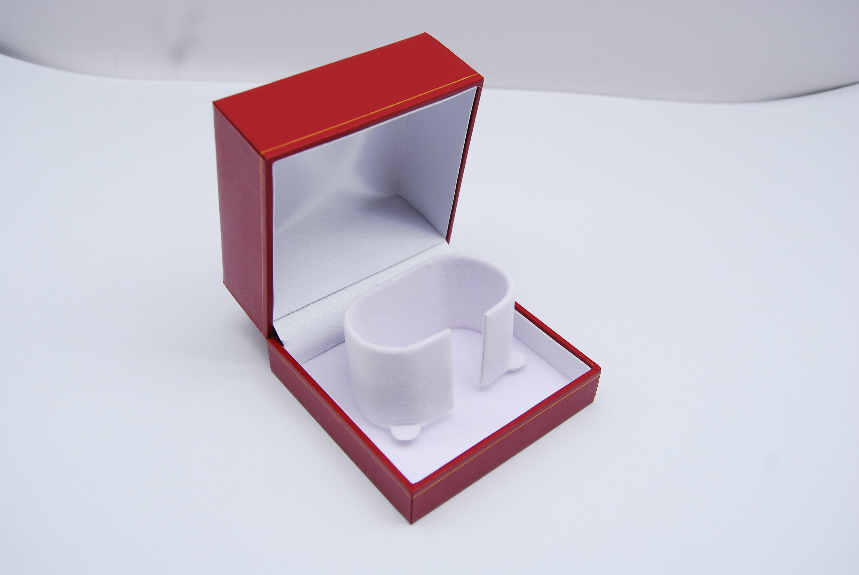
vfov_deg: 37.0
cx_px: 430
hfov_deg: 53.1
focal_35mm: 36
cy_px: 288
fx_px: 860
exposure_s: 1/125
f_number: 5.6
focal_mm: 24
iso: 200
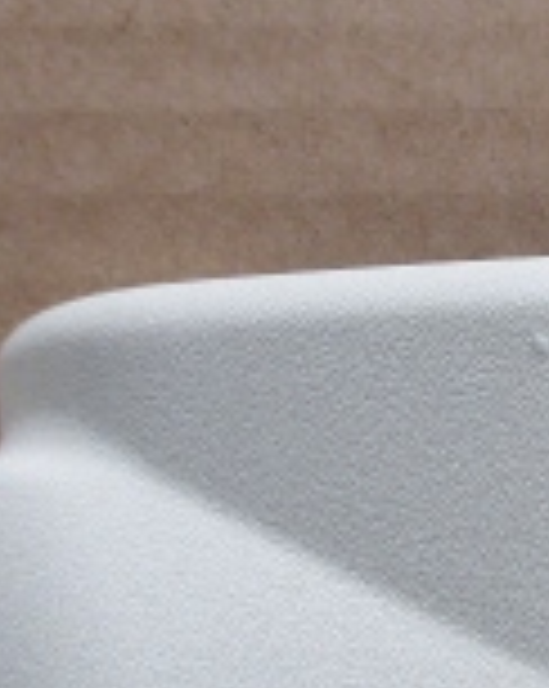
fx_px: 2076
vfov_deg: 17.8
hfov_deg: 13.8
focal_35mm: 102
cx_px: 900
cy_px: 859
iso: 80
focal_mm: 4.3
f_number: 3.3
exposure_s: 1/100
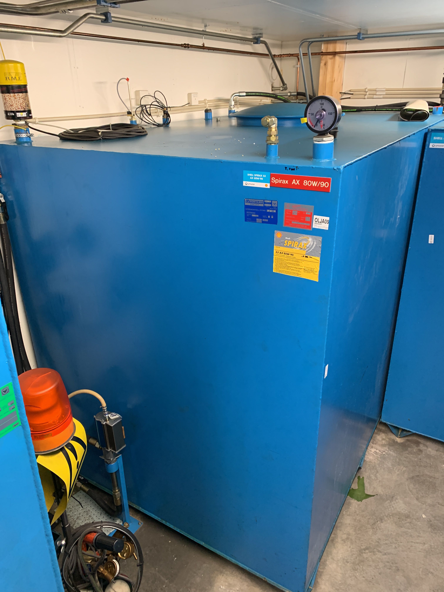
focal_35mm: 26
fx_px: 445
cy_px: 296
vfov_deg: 67.3
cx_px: 222
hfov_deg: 53.1
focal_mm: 4.25
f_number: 1.8
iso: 160
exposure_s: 1/50
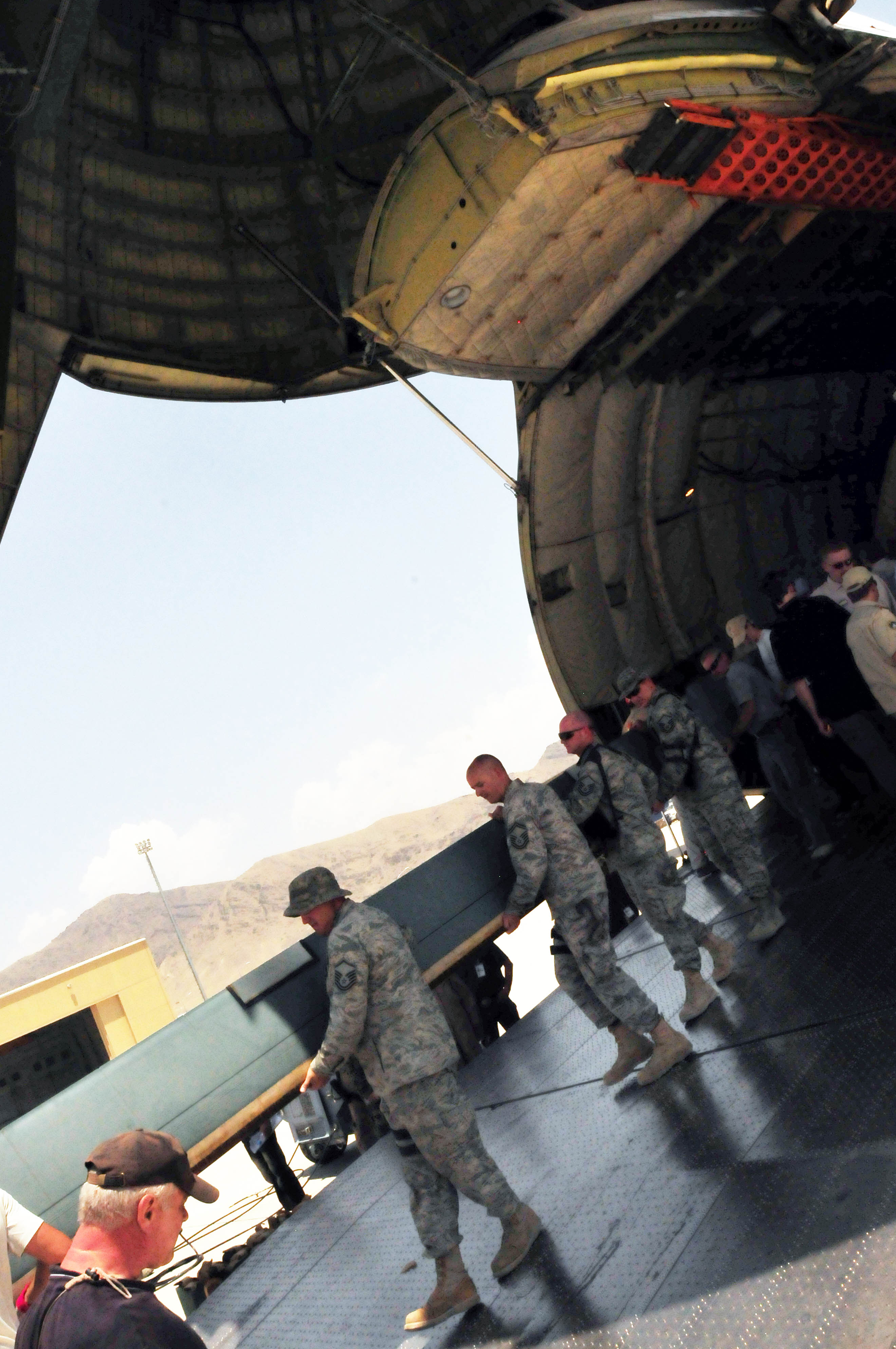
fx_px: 1031
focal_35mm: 28
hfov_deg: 47.0
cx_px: 464
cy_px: 640
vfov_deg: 66.4
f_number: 18
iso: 1250
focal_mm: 17
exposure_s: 1/1250
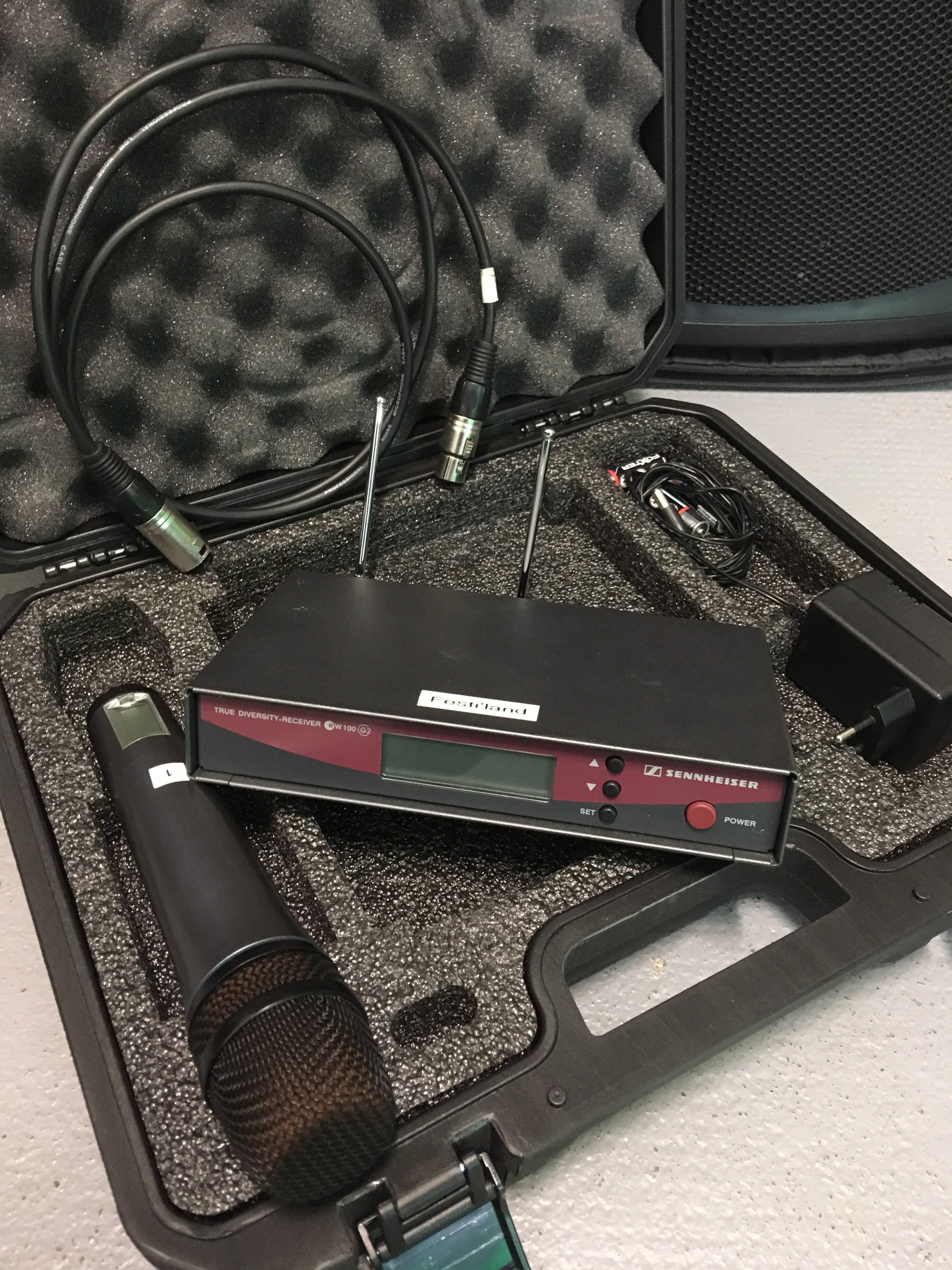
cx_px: 476
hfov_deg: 48.2
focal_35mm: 29
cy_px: 635
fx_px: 1063
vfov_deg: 61.7
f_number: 2.2
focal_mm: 4.15
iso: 400
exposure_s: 1/17
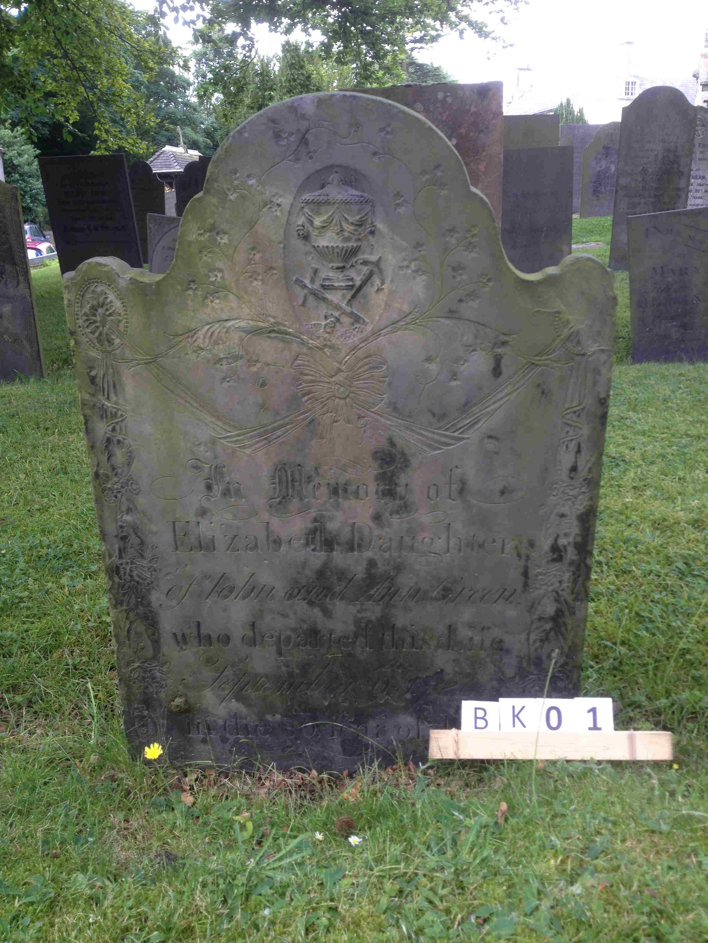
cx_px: 349
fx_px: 982
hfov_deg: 39.7
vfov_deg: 51.4
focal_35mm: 36
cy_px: 478
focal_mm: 4.28
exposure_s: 1/120
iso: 50
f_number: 2.4
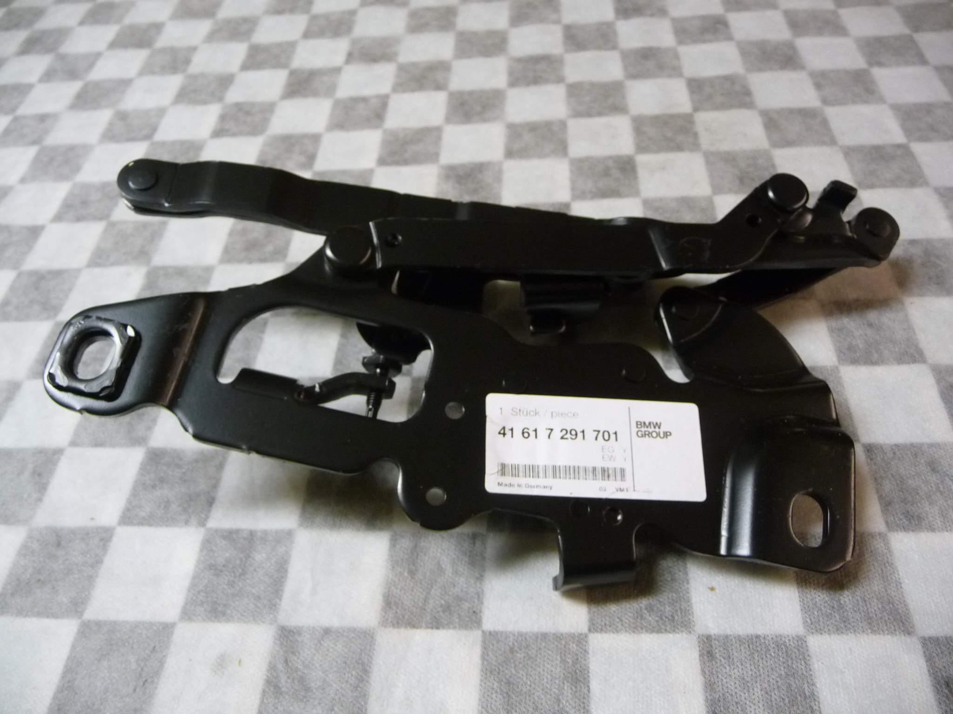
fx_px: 771
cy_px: 357
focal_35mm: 28
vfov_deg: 49.7
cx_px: 476
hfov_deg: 63.4
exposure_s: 1/30
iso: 320
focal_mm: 4.7
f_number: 3.3
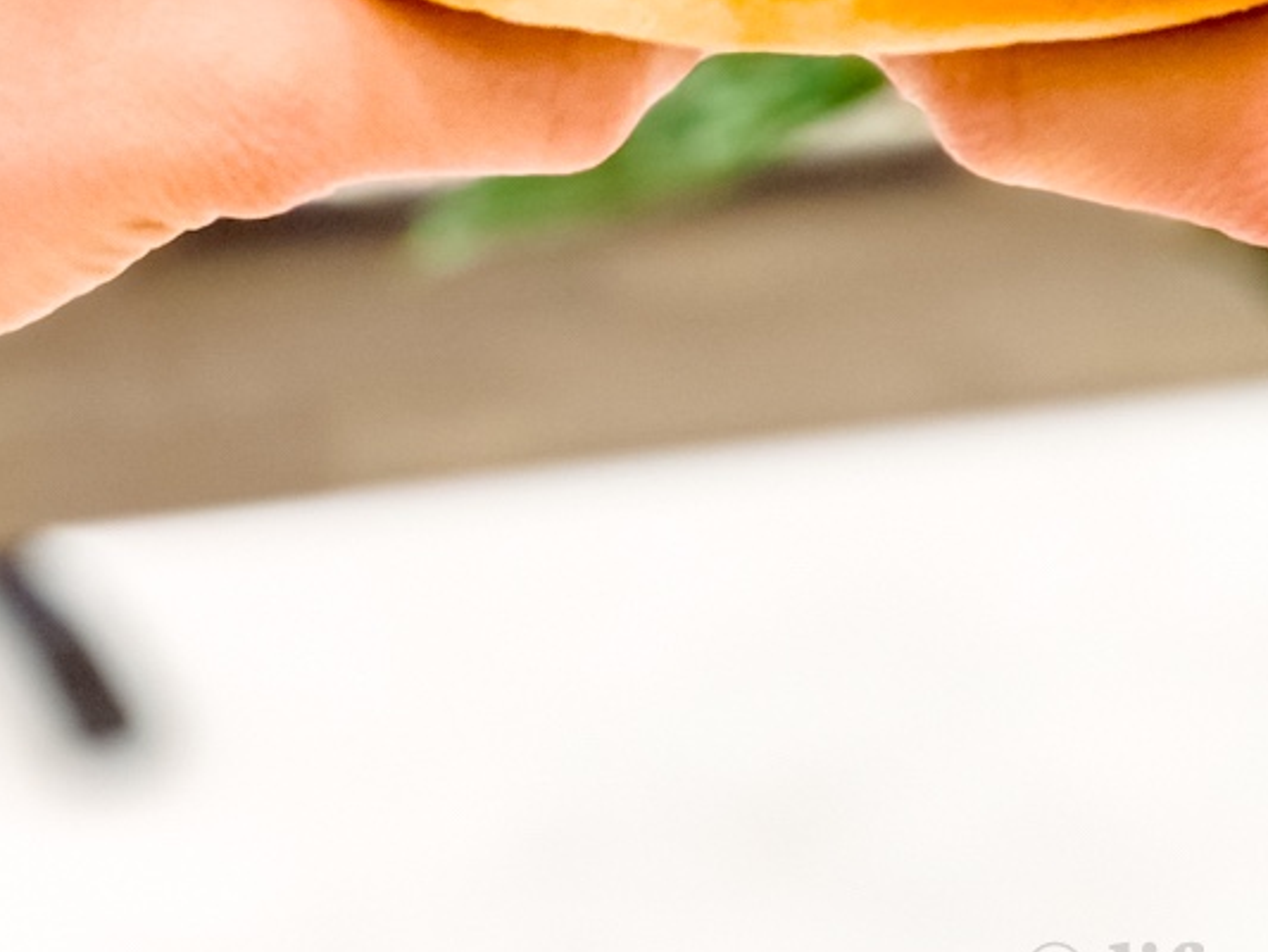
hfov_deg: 16.4
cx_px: 1342
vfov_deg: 12.5
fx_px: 4287
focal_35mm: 117
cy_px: -10
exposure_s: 1/120
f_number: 2
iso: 250
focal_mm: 6
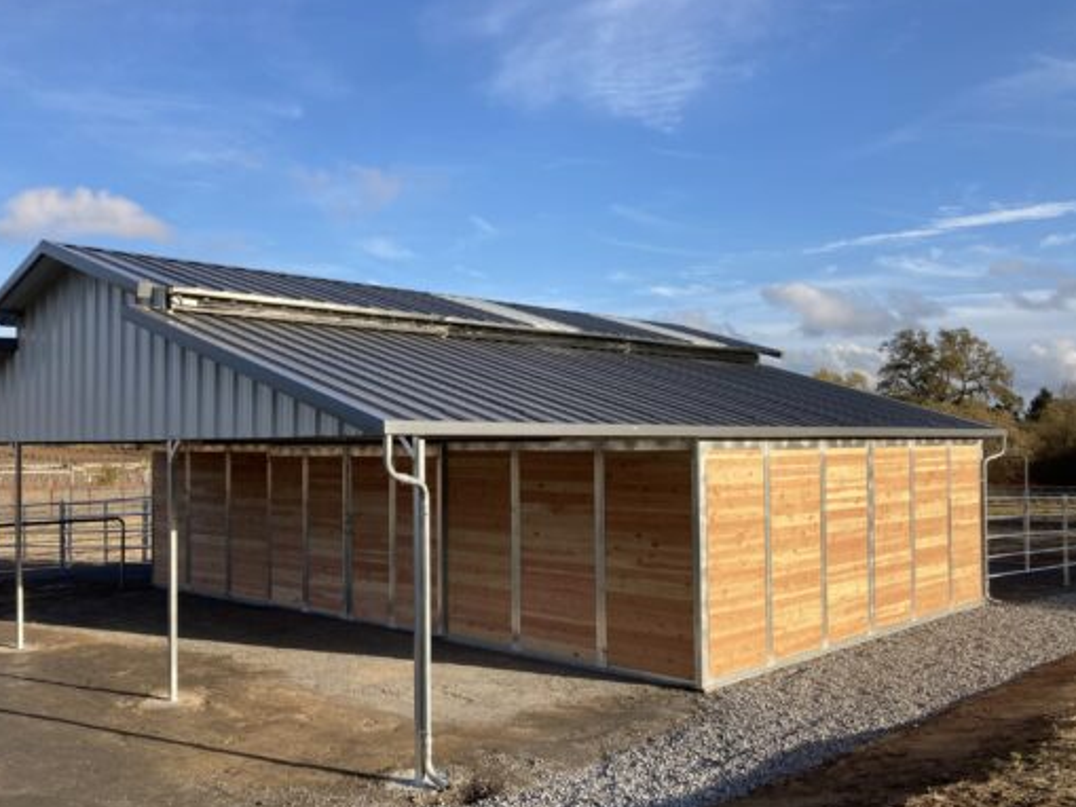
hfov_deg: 55.2
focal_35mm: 33
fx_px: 1026
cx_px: 474
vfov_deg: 42.9
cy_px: 450
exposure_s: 1/1297
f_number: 1.8
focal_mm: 3.99
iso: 20
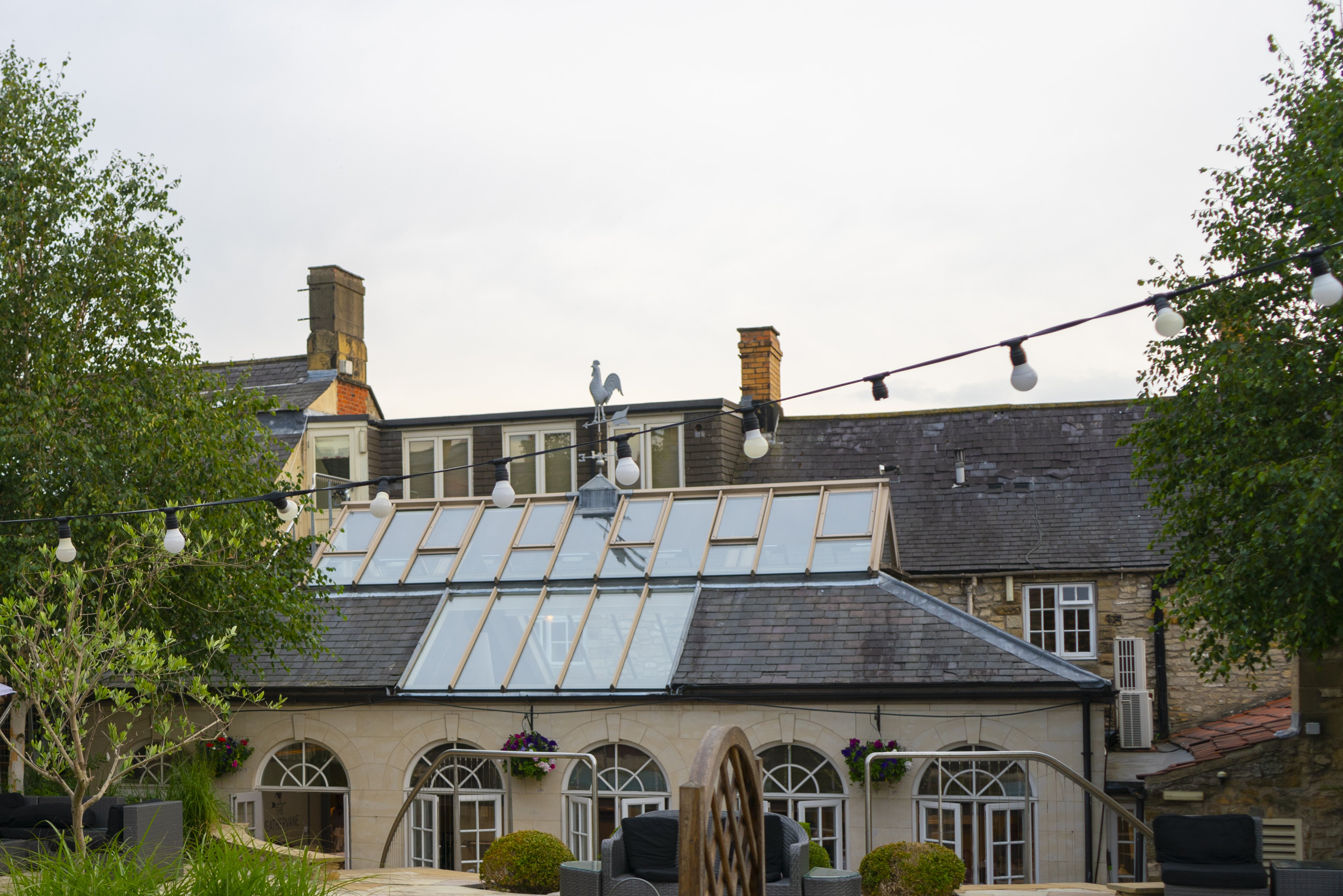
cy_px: 604
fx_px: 2015
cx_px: 118
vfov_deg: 24.9
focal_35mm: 54
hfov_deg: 34.7
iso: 160
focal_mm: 28
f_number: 4
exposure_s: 1/60
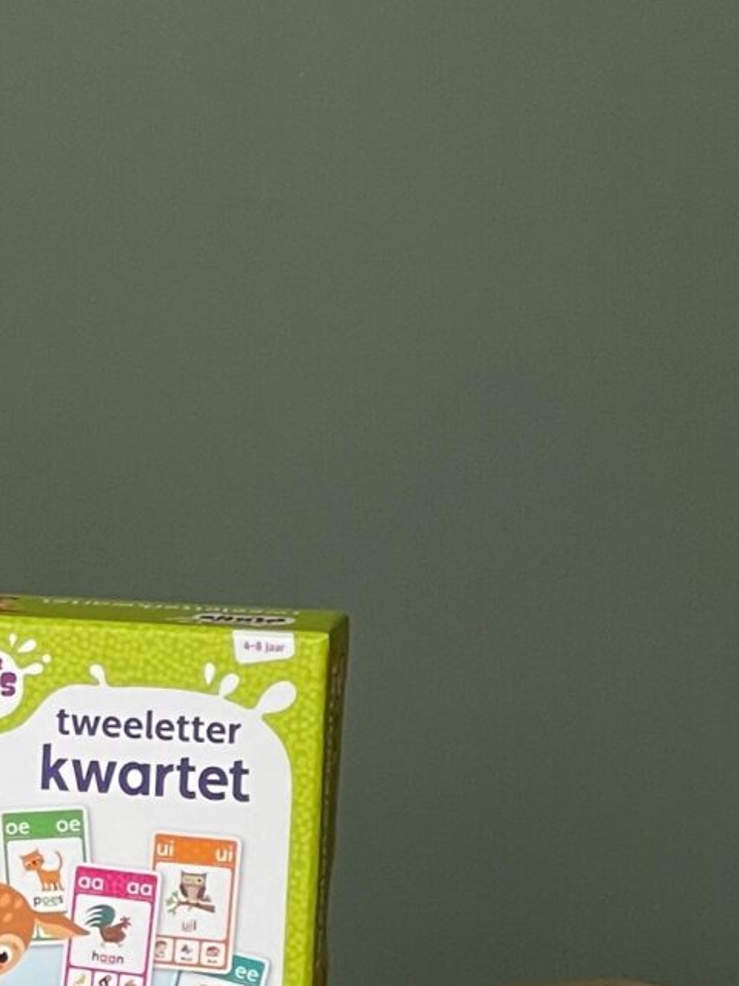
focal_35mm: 208
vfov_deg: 9.4
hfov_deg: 7.0
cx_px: -545
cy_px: 1125
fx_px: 5921
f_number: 2
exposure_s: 1/99
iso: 100
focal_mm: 6
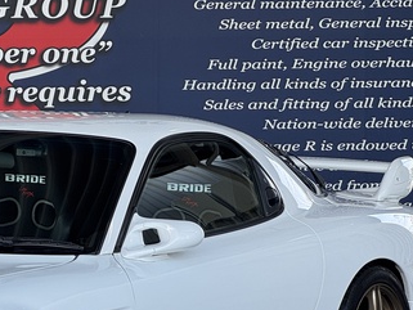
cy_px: 179
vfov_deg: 7.7
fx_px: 2292
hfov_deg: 10.2
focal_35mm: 192
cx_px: -55
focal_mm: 9
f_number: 2.8
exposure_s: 1/99
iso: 25
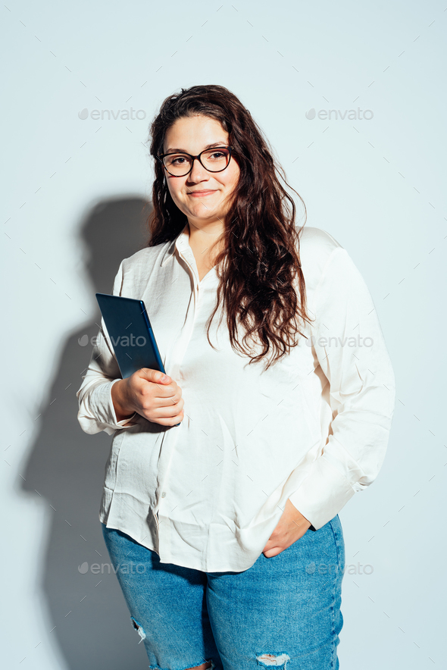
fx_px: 804
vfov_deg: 45.2
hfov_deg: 31.1
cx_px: 224
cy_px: 335
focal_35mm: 43
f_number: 10
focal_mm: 43.2
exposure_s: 1/160
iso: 80
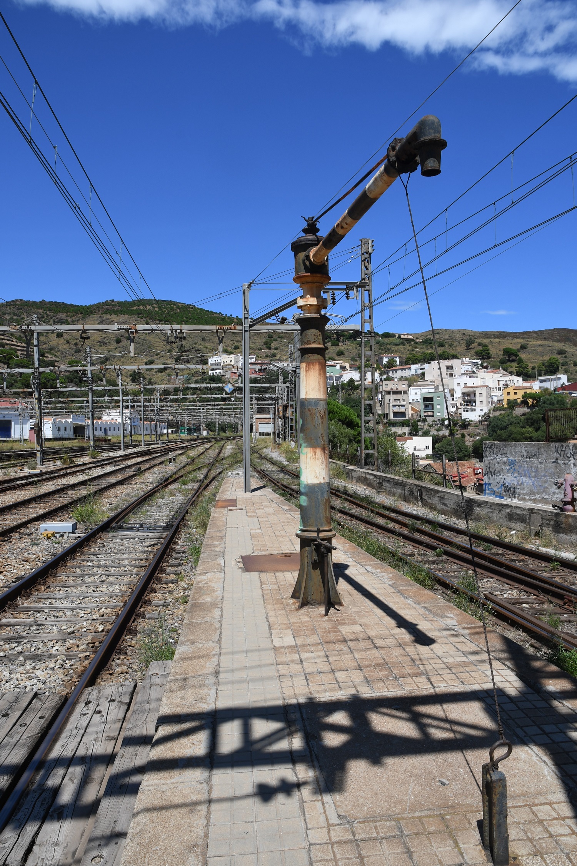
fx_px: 577
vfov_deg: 73.7
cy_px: 433
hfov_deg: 53.1
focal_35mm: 24
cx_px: 288
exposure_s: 1/250
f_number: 10
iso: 125
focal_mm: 16
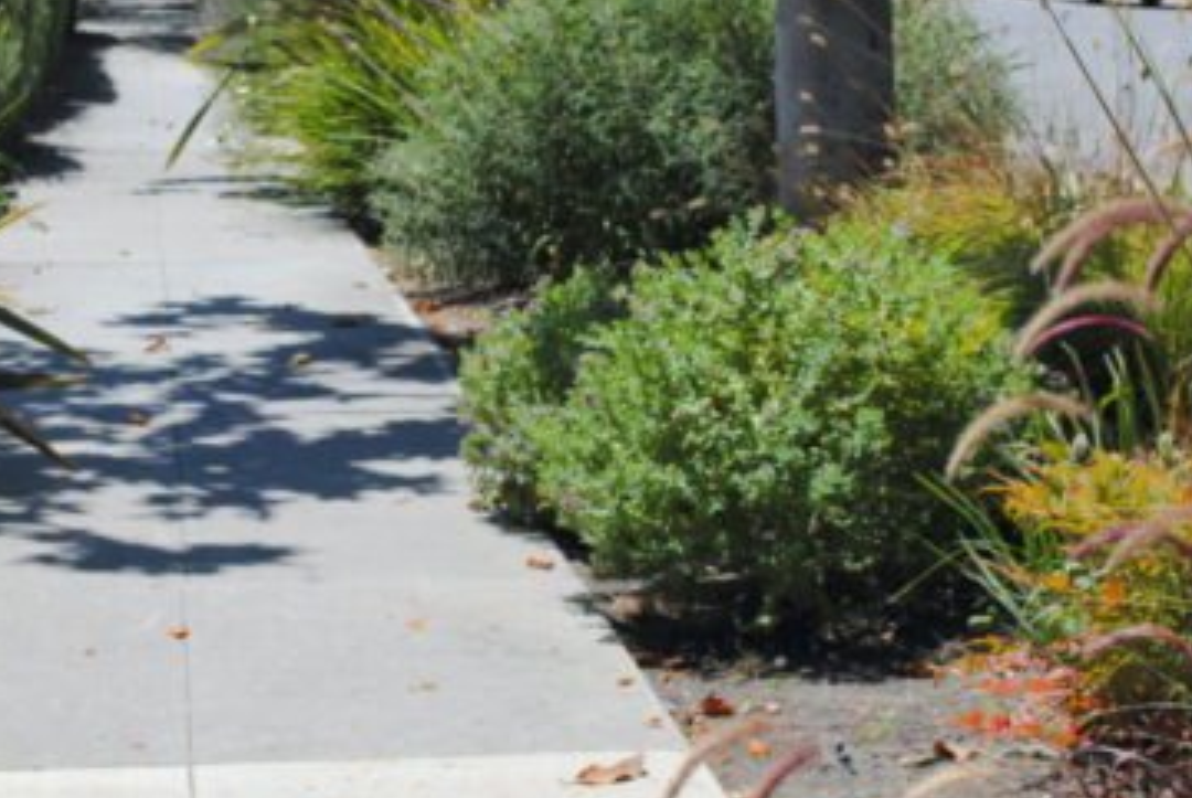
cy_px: 321
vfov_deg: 12.3
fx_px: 3713
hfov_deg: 18.2
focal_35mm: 112
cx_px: 457
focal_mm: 42
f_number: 8
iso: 100
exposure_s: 1/250
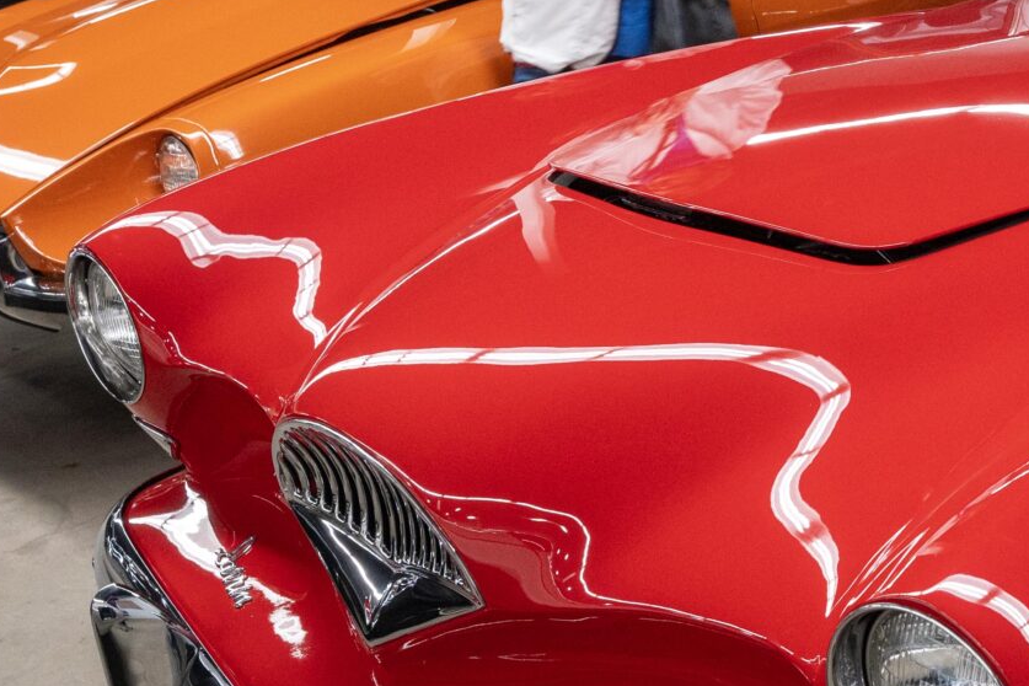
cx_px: 948
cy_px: 329
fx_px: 1616
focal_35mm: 57
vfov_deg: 24.0
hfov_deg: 33.3
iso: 1250
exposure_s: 1/60
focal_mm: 18.5
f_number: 6.3
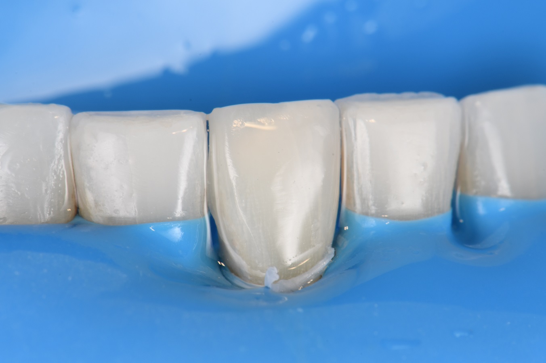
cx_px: 273
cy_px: 182
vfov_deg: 8.7
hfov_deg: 13.1
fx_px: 2380
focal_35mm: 157
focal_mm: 105
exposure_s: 1/160
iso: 200
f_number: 32
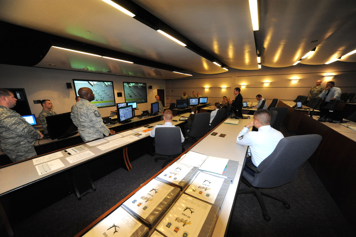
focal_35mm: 12
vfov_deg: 89.9
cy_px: 118
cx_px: 178
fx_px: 119
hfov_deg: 112.7
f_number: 7.1
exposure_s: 1/125
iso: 3200
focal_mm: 12
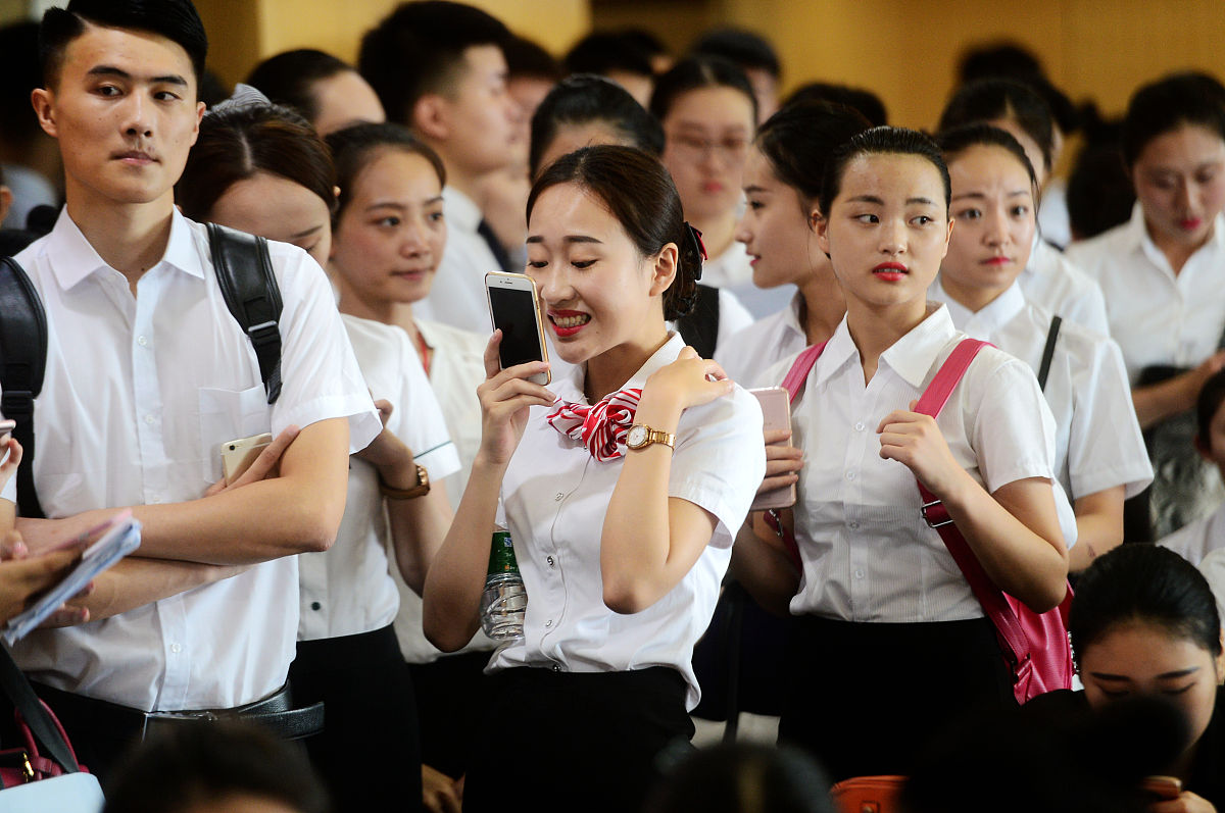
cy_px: 406
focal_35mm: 200
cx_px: 612
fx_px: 6797
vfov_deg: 6.8
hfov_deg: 10.3
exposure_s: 1/100
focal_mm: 200
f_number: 2.8
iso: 1600
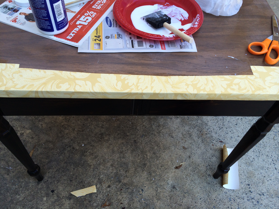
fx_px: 242
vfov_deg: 46.8
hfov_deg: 60.0
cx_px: 140
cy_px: 104
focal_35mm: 30
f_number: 2.2
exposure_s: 1/281
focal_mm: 4.12
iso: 32
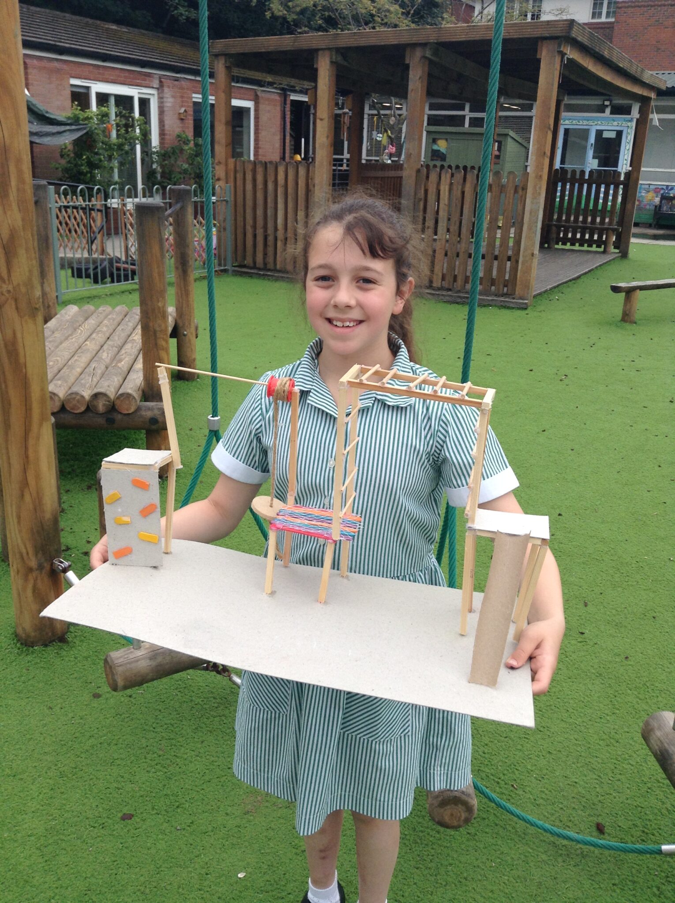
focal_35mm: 33
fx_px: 860
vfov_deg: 55.4
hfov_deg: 42.8
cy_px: 452
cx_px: 338
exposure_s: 1/475
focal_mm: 3.3
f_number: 2.4
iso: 25
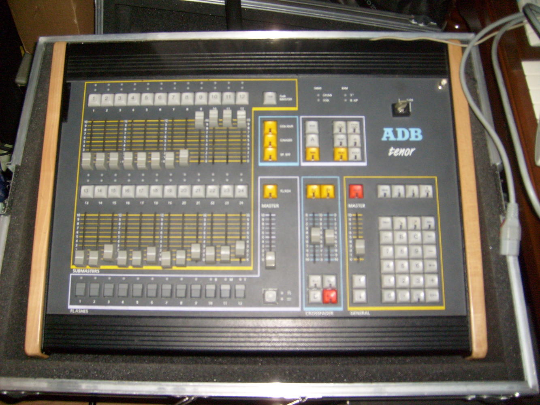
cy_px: 202
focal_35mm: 35
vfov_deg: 40.7
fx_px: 546
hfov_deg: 52.6
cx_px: 270
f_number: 2.8
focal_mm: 5.8
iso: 100
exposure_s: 1/45
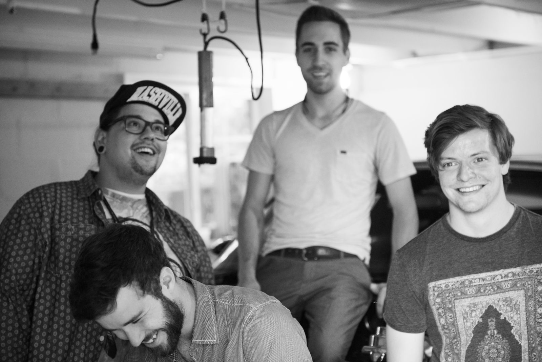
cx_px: 271
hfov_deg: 28.8
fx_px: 1054
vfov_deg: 19.5
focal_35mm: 70
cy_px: 181
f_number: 2.8
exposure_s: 1/125
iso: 800
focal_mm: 70
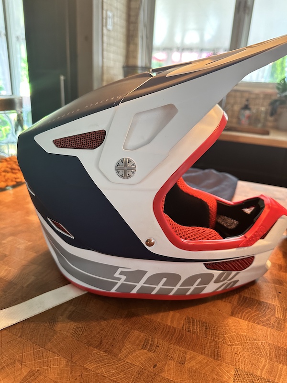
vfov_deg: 71.6
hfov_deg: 56.8
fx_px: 265
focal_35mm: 24
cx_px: 144
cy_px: 192
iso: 320
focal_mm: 6.86
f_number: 1.78
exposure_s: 1/60
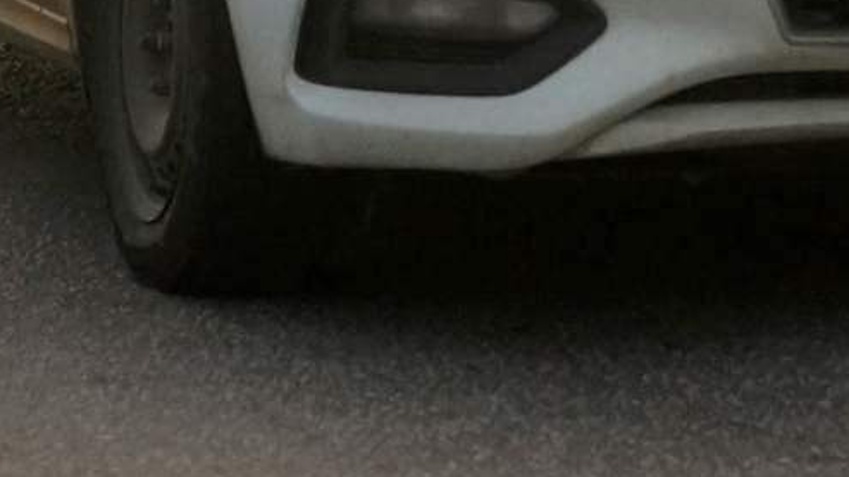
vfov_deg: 7.0
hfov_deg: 12.6
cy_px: -361
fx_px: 3826
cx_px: 701
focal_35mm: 170
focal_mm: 50
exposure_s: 1/1000
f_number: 4
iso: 800
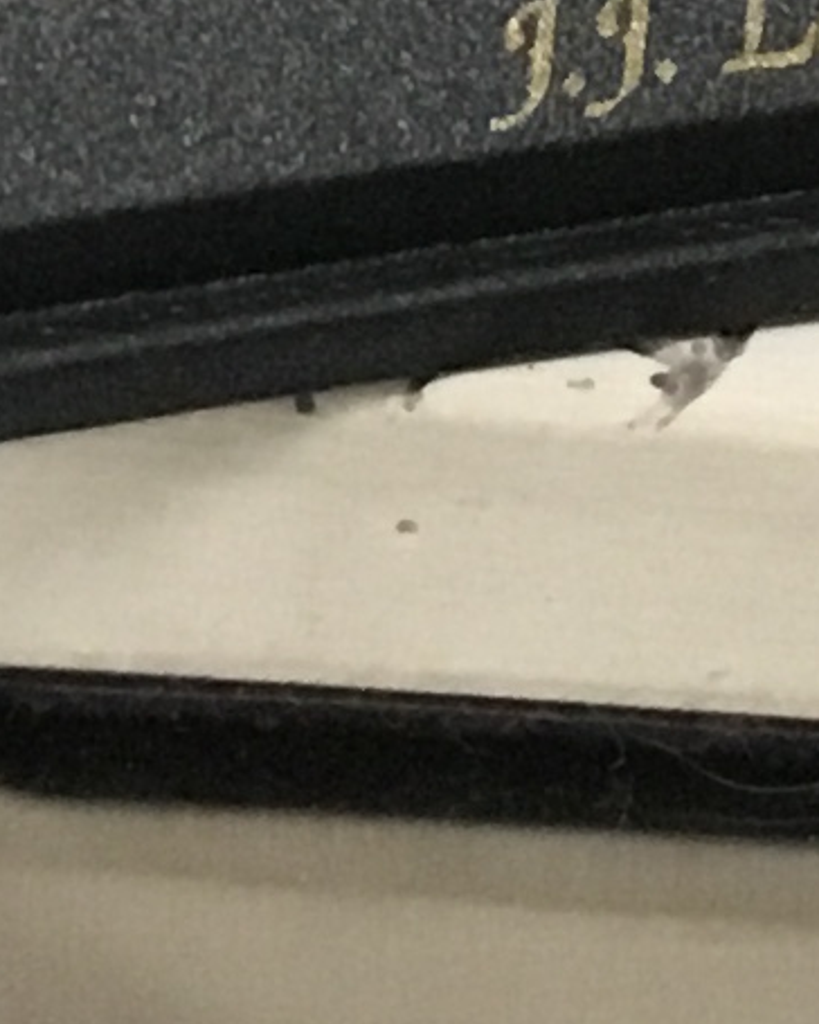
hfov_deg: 7.0
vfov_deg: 8.3
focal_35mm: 217
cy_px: -1209
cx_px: 1282
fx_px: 6575
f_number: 2.4
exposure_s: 1/30
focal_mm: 3.3
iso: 160
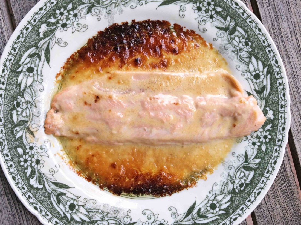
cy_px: 112
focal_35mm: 29
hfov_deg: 61.7
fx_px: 252
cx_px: 150
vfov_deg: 48.2
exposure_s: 1/103
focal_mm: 4.15
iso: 32
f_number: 2.2
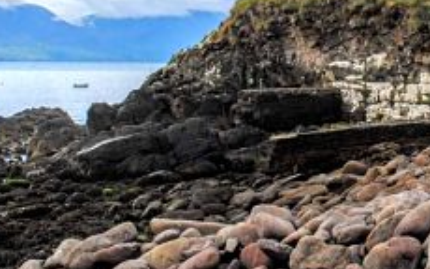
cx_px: 340
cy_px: 19
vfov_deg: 12.5
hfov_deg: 19.8
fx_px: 1219
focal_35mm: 104
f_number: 6.3
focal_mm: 18
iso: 100
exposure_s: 1/200
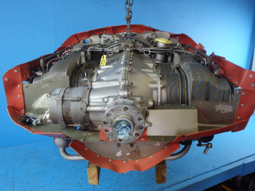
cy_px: 96
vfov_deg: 49.7
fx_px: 206
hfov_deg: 63.4
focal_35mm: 28
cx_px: 128
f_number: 3.9
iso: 200
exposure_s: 1/30
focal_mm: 5
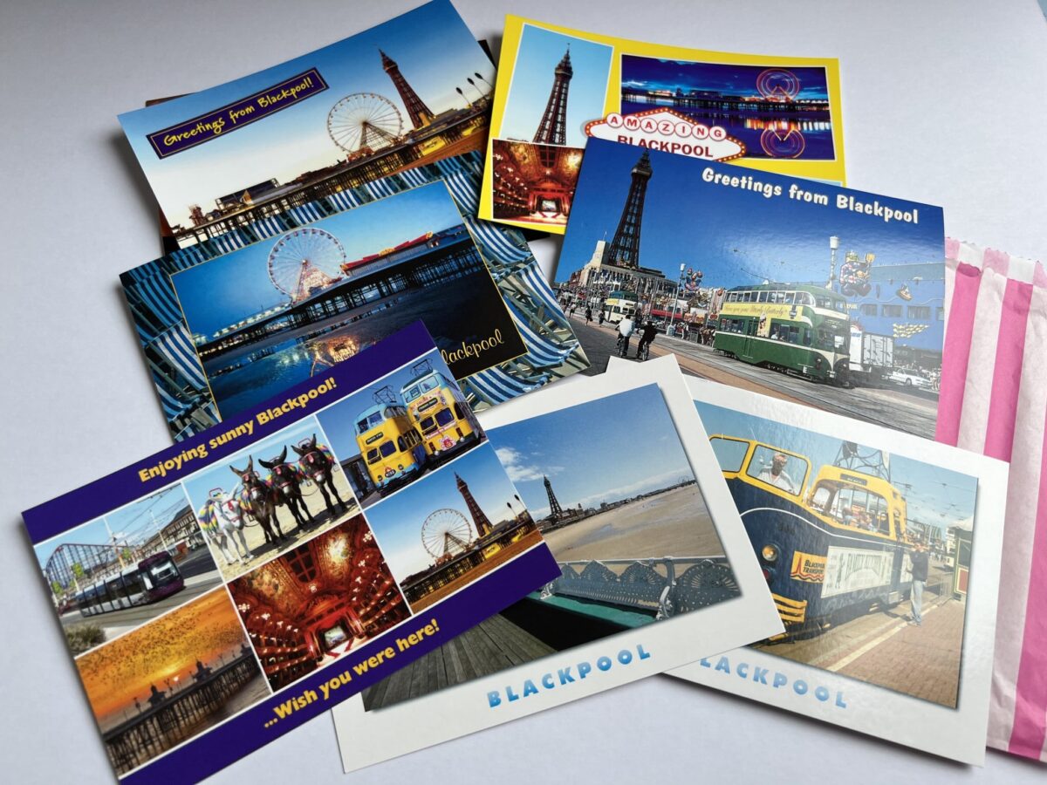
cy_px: 392
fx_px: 786
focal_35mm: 26
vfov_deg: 53.1
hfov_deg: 67.3
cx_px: 524
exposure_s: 1/666
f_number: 1.5
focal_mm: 5.7
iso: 50
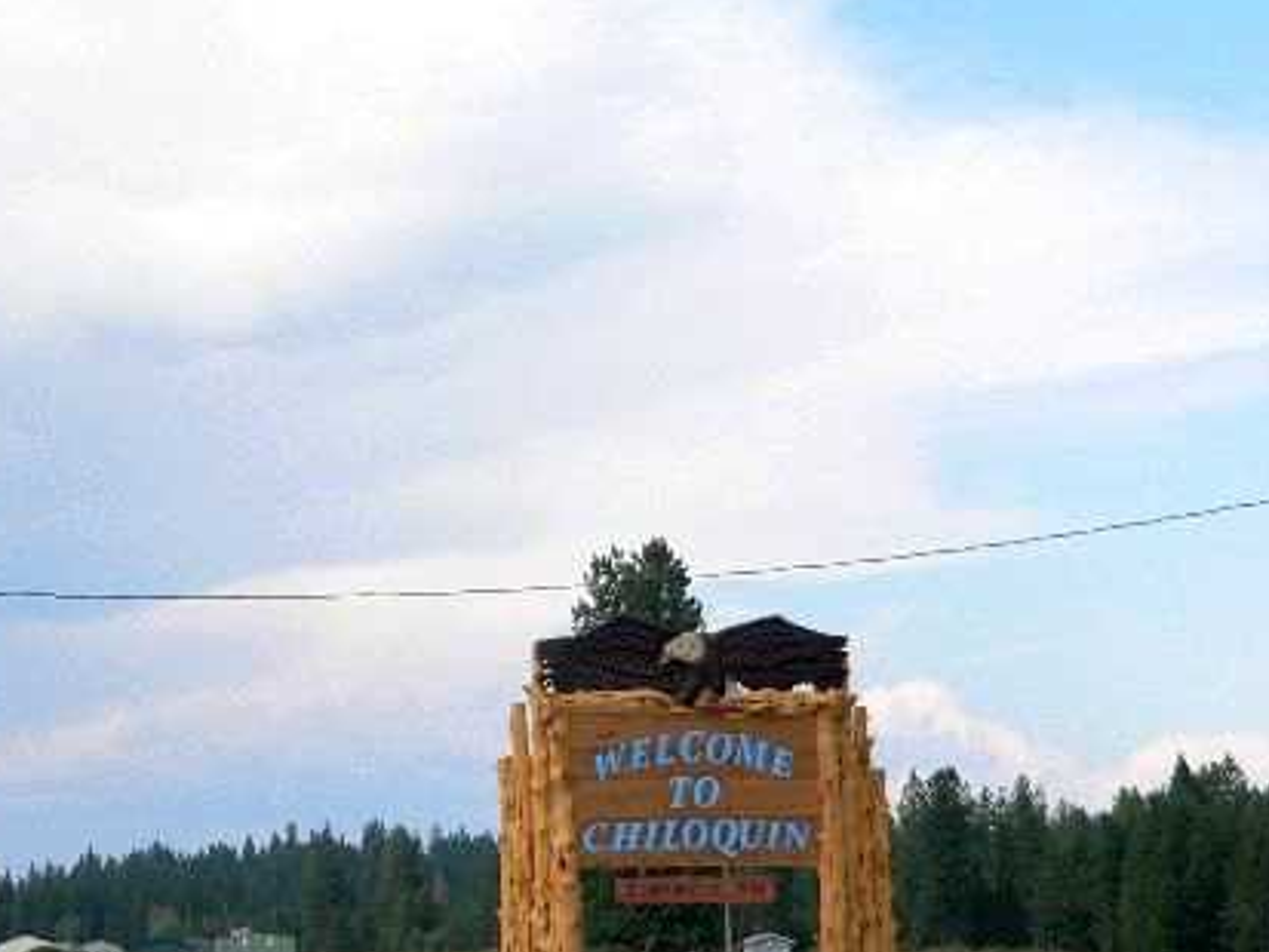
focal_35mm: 113
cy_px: 706
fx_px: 4144
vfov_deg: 13.1
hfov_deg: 17.4
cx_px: 547
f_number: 2.8
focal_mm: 12.1
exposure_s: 1/1000
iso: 100
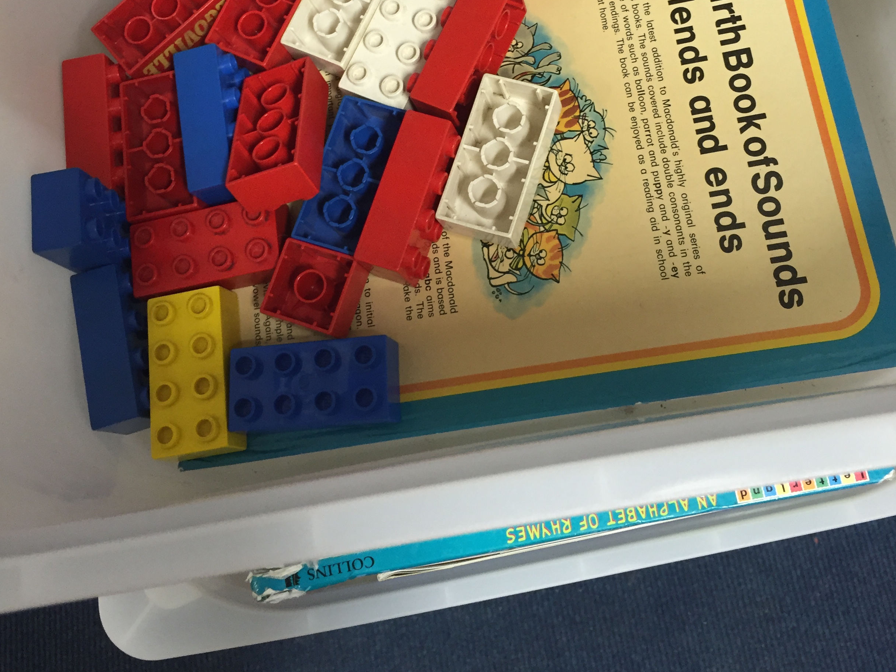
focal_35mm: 39
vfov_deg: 35.9
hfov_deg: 47.9
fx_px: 1009
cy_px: 164
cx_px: 446
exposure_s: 1/33
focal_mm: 4.15
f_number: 2.2
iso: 160
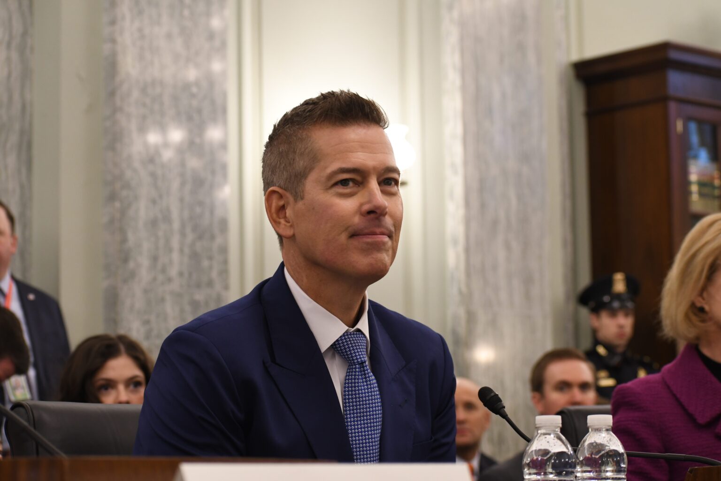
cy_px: 240
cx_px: 360
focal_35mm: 105
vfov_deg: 13.0
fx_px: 2103
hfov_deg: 19.5
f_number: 5.6
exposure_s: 1/40
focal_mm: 70
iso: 1000
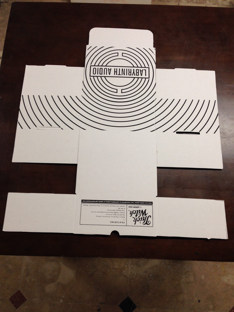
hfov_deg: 42.9
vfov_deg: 55.4
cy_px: 156
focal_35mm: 33
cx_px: 117
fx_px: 297
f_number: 2.4
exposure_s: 1/20
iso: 80
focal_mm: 4.12
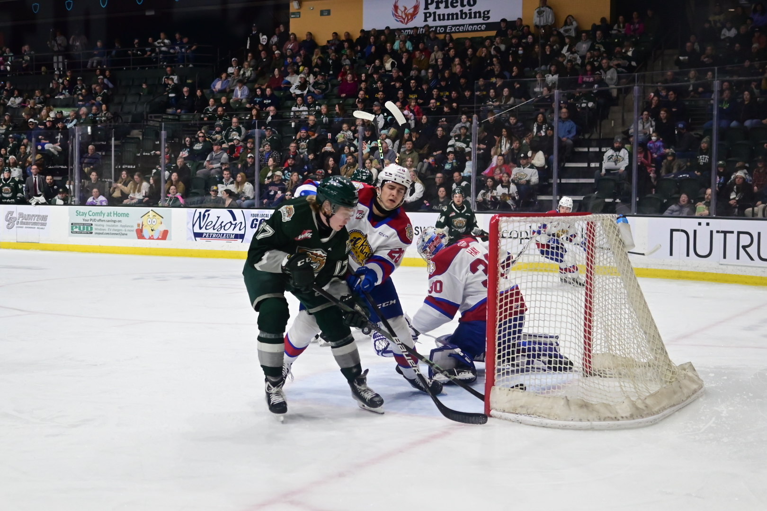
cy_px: 256
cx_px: 384
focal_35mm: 52
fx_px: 1108
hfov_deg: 38.2
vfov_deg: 26.0
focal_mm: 35
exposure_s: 1/2000
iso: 2000
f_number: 2.8
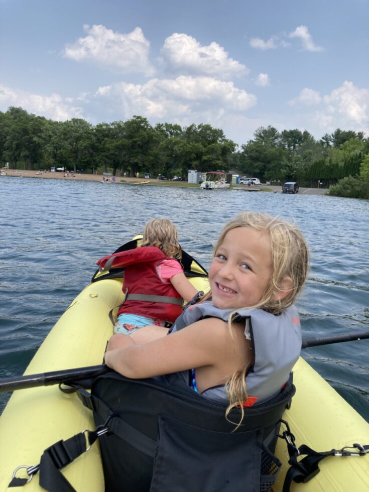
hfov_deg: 49.7
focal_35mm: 28
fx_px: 398
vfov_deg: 63.4
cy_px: 246
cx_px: 184
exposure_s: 1/1389
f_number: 1.8
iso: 20
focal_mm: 3.99
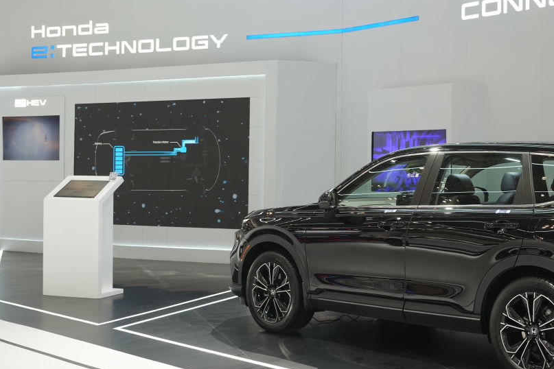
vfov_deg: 27.5
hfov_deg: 39.6
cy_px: 184
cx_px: 389
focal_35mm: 49
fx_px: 754
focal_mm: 33
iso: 800
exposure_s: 1/125
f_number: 4
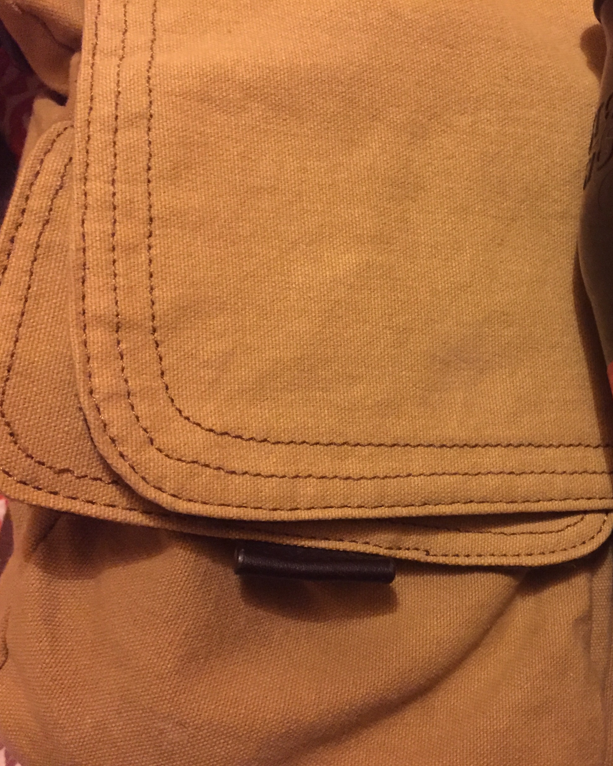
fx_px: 862
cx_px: 507
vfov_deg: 47.9
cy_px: 382
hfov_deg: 37.5
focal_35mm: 38
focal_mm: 4.15
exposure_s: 1/17
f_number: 2.2
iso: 640
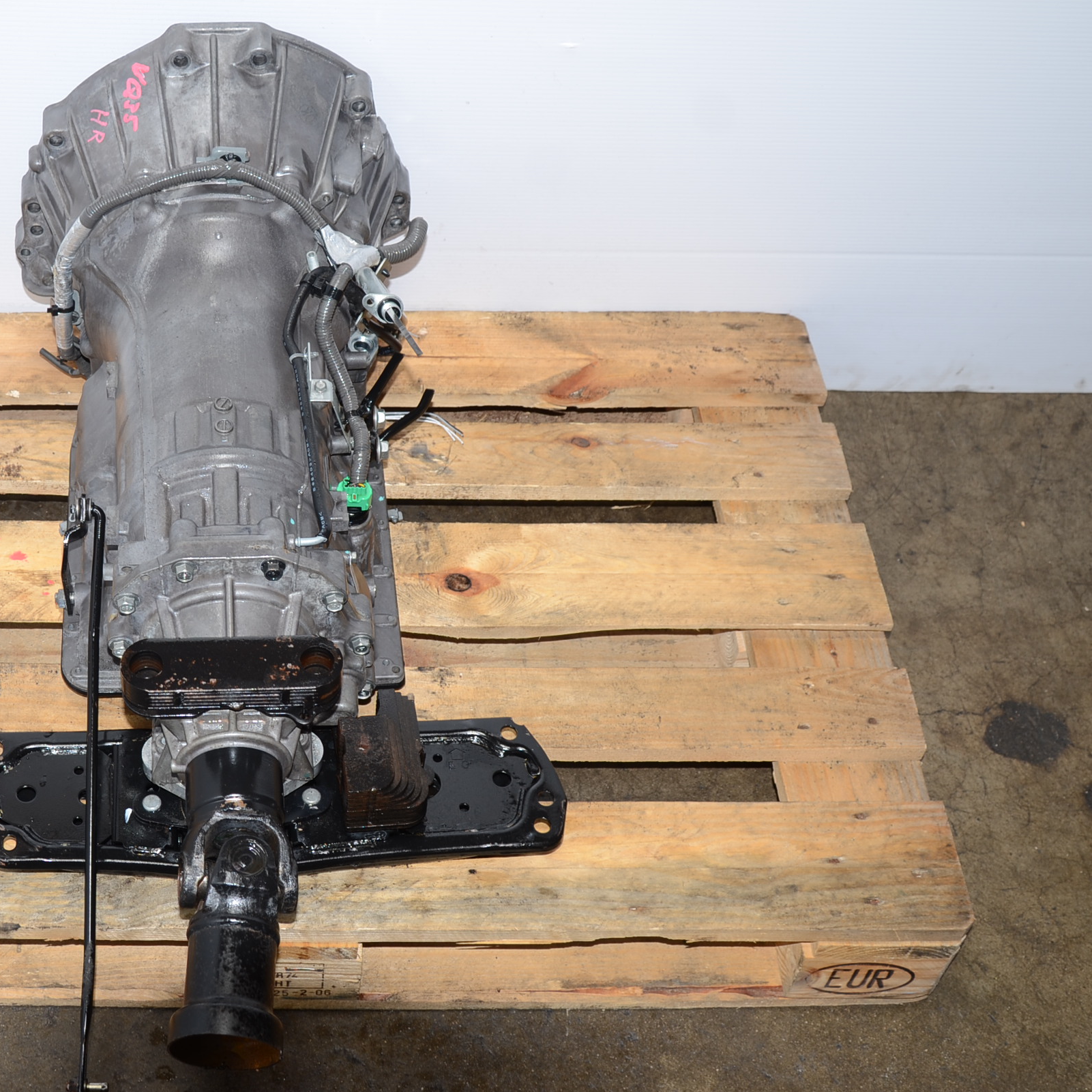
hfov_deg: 35.2
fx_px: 1677
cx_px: 263
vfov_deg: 36.1
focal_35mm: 47
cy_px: 548
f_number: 5
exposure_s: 1/30
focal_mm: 24
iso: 100
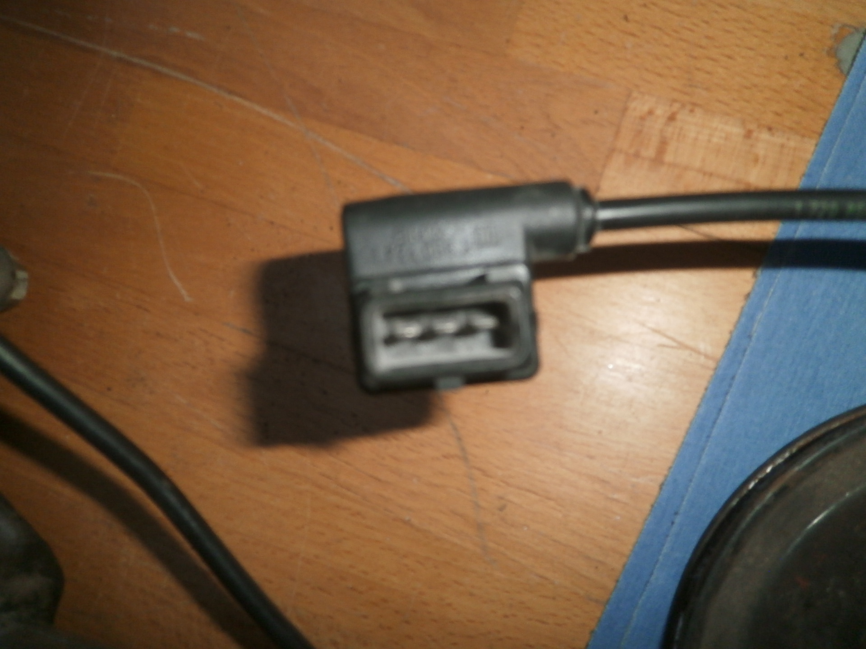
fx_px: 650
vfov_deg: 53.1
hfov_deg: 67.3
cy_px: 324
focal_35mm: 26
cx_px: 433
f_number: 2.8
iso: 200
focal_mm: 4.7
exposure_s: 1/30
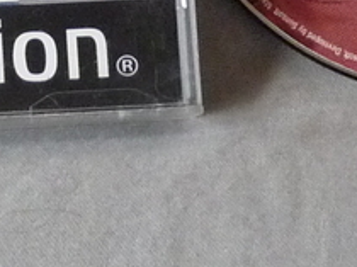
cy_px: -204
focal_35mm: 183
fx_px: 1885
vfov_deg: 7.8
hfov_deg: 10.8
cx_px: 80
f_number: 2.8
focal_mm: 4.8
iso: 400
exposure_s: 1/30
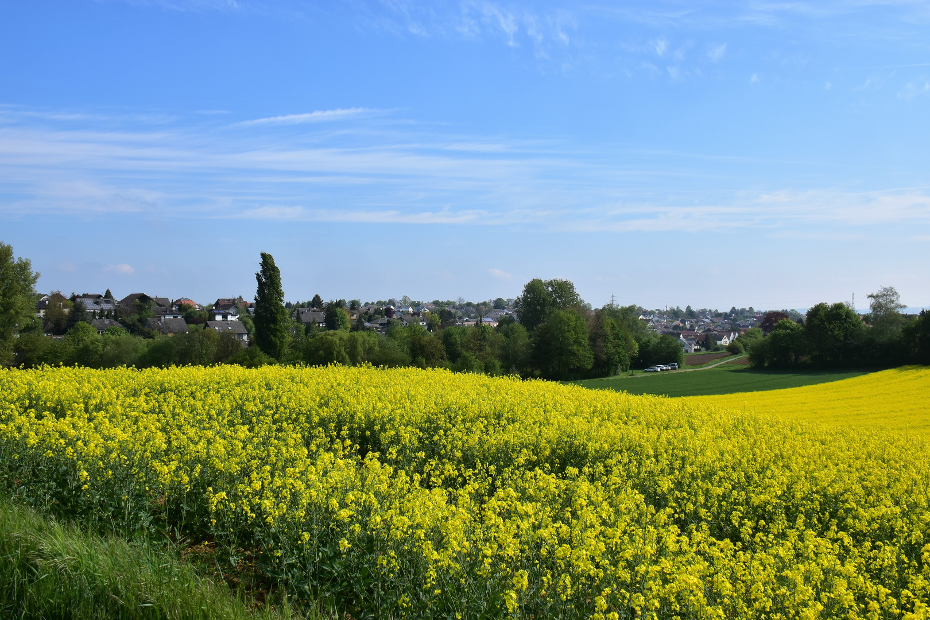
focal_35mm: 36
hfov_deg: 53.1
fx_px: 930
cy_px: 310
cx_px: 465
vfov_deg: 36.9
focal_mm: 24
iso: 400
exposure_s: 1/500
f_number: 11
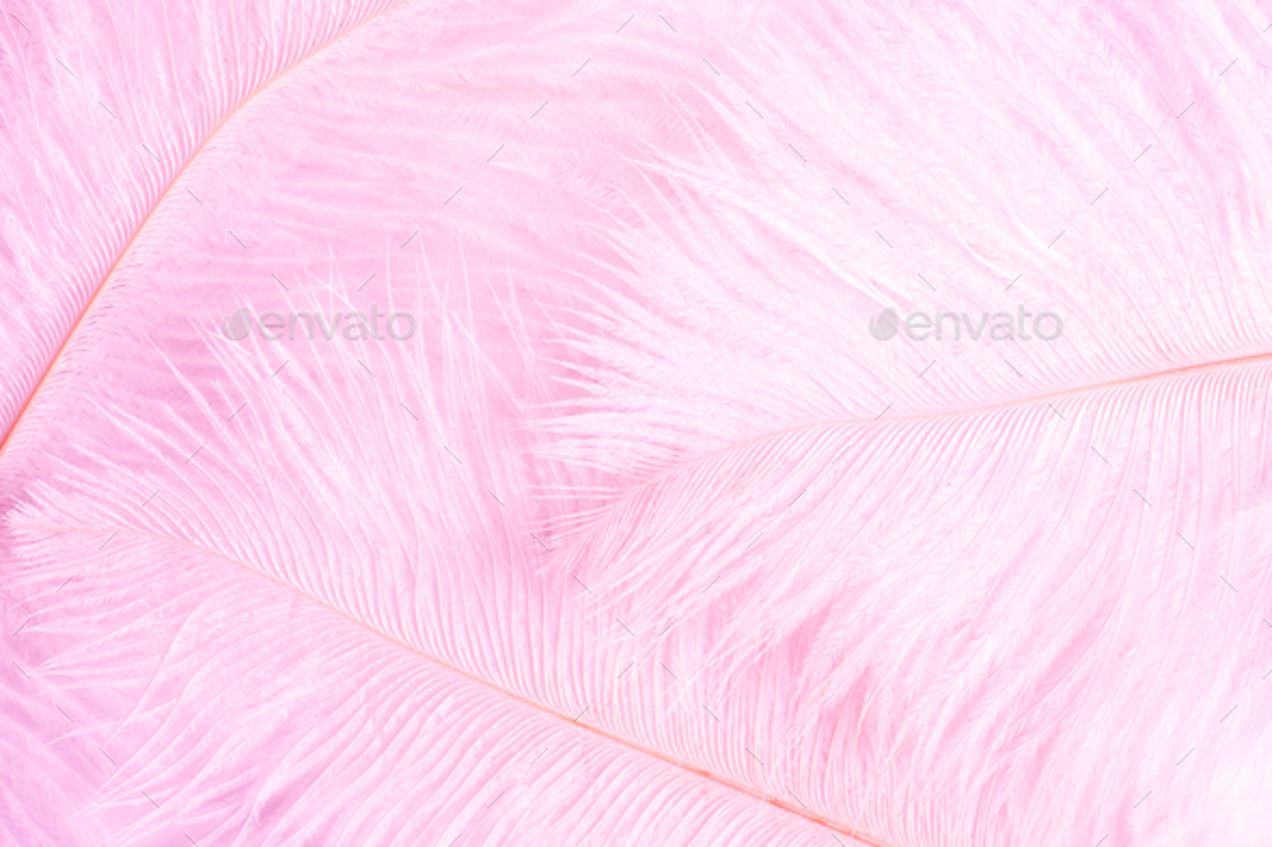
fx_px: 3709
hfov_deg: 19.5
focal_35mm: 105
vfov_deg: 13.0
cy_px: 424
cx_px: 636
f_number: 11
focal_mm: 105
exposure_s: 1/125
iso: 64
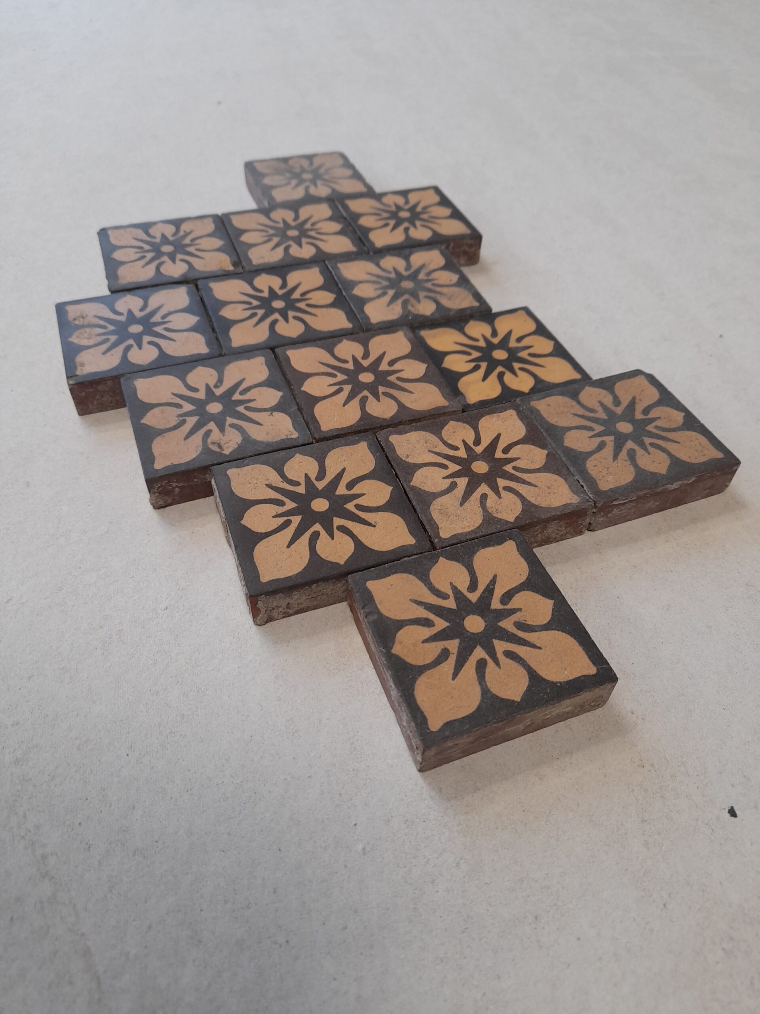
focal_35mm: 25
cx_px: 380
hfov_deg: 54.9
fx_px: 732
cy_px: 507
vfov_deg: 69.4
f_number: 2
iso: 80
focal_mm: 4.6
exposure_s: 1/50
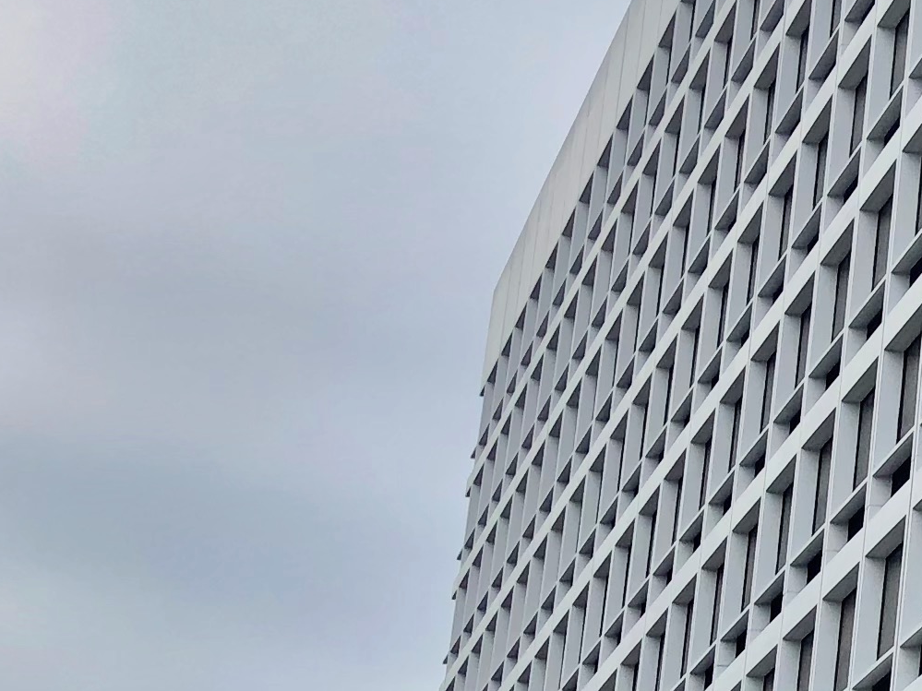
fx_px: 3009
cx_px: 1790
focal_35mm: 113
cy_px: 584
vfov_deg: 13.0
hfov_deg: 14.7
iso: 20
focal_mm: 3.99
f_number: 1.8
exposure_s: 1/923
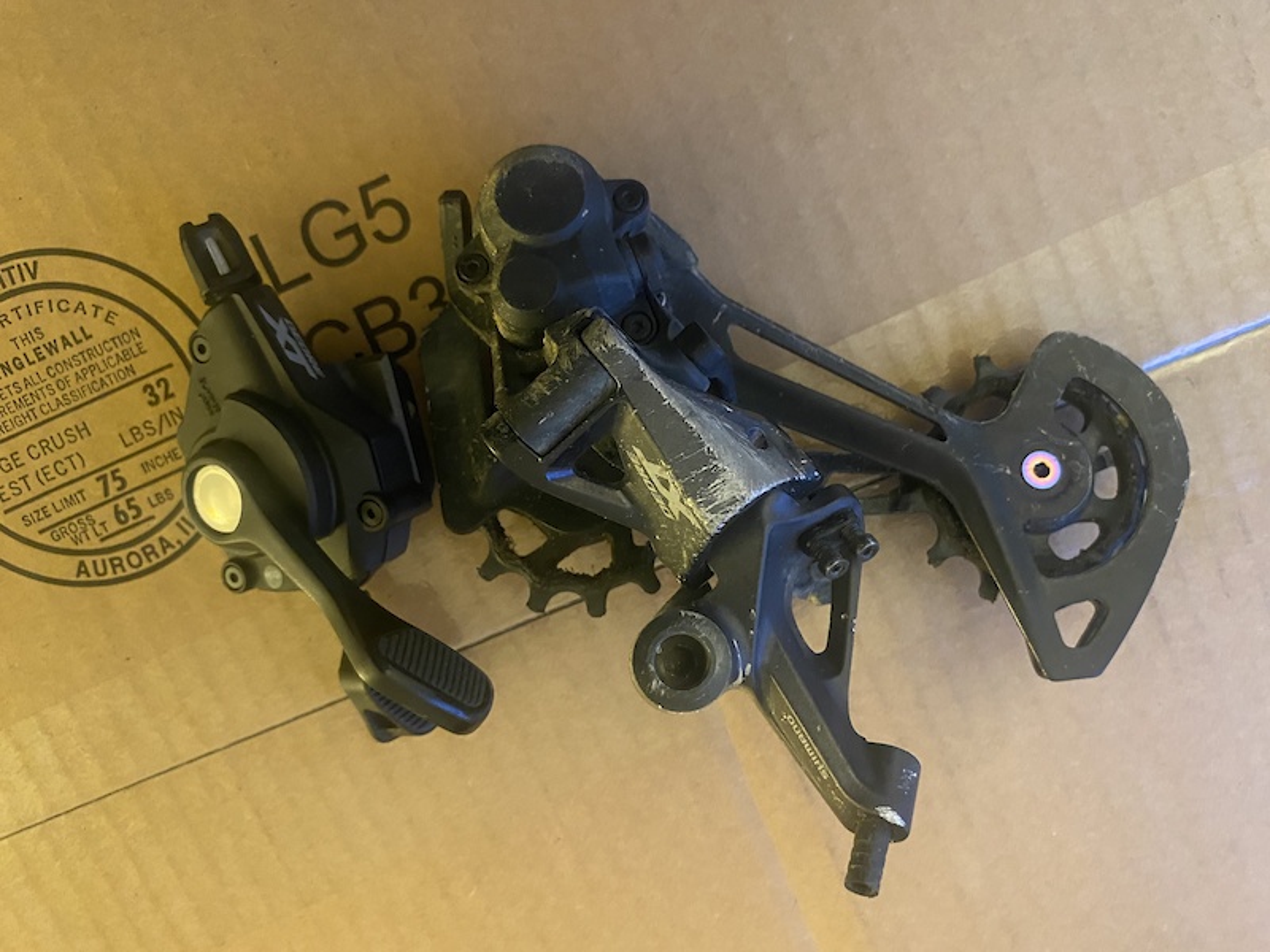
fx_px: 954
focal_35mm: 26
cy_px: 476
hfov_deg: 67.3
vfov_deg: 53.1
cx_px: 635
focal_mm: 4.25
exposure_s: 1/30
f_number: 1.8
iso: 800
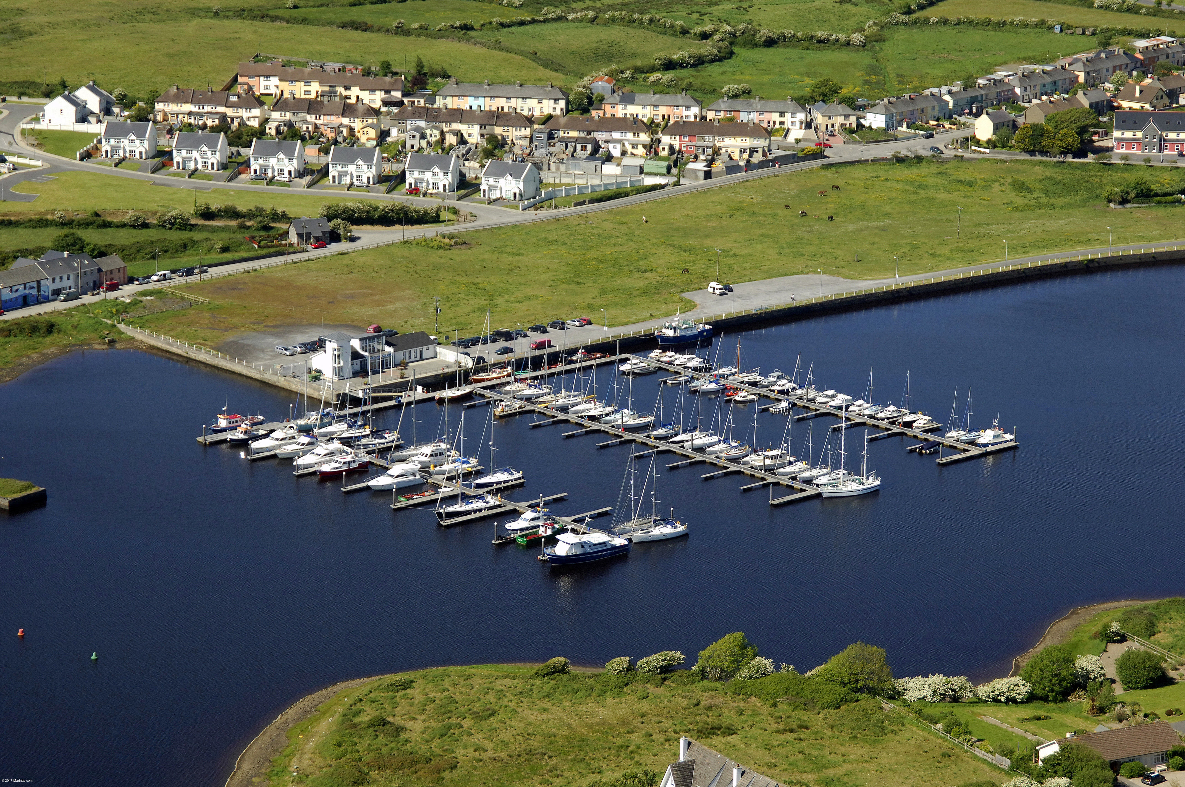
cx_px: 592
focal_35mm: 98
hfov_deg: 20.9
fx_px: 3205
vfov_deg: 14.0
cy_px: 394
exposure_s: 1/1000
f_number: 7.1
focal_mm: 65
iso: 400
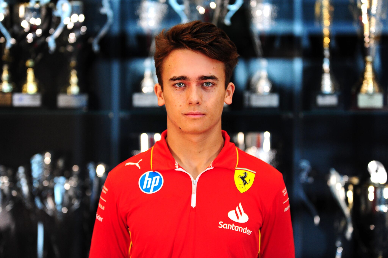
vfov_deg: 13.0
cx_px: 194
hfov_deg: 19.5
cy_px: 129
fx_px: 1131
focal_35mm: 105
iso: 1600
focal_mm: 105
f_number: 2.8
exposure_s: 1/640
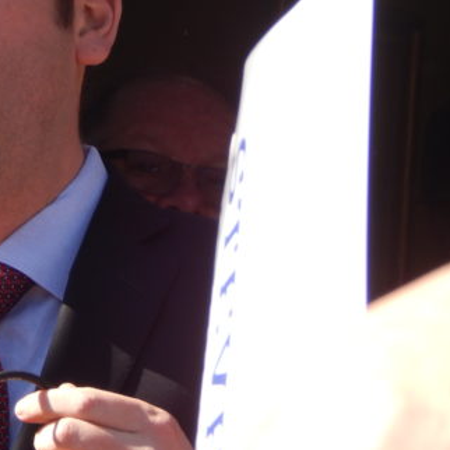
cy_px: 145
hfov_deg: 4.5
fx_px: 5707
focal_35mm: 388
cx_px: -10
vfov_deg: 4.5
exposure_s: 1/250
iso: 125
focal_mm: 32.8
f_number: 5.3
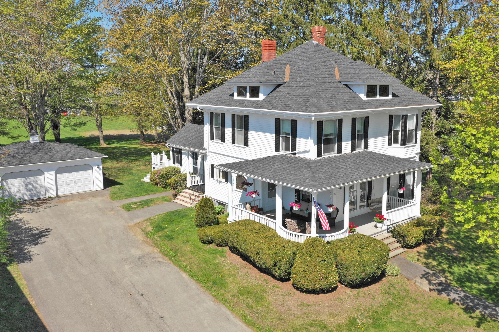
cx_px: 257
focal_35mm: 31
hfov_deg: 60.3
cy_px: 153
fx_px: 430
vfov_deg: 42.3
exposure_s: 1/400
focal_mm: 10.26
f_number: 5.6
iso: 100
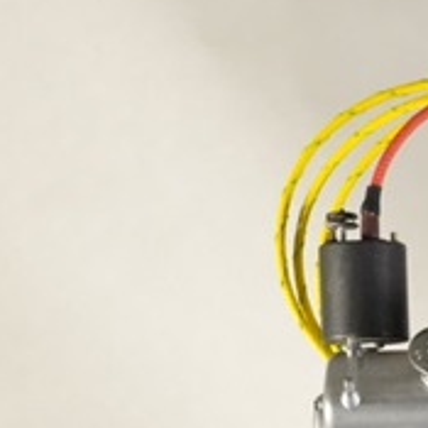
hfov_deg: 8.4
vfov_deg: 8.4
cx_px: 624
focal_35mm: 204
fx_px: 2854
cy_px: 682
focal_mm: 42
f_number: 9
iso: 6400
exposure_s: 1/80
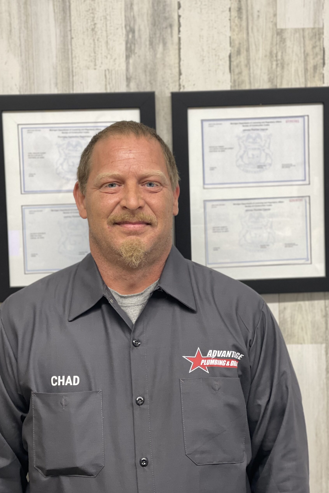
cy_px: 248
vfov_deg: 30.1
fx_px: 918
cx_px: 146
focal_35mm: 67
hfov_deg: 20.3
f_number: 2.2
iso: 160
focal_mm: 7.5
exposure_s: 1/40
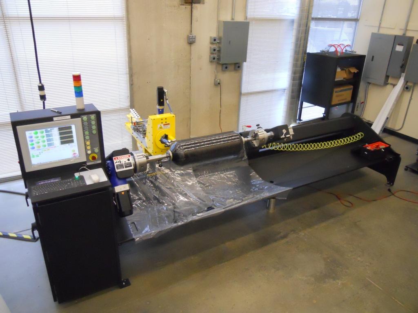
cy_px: 156
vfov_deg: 49.7
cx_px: 209
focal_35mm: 28
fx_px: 338
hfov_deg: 63.4
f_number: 2.7
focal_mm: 5
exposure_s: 1/100
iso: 800
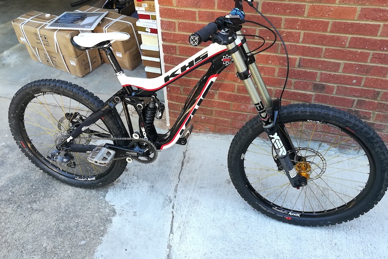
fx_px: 302
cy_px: 111
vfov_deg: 46.3
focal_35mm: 28
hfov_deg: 65.5
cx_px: 189
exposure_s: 1/50
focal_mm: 3.83
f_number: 2.2
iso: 50
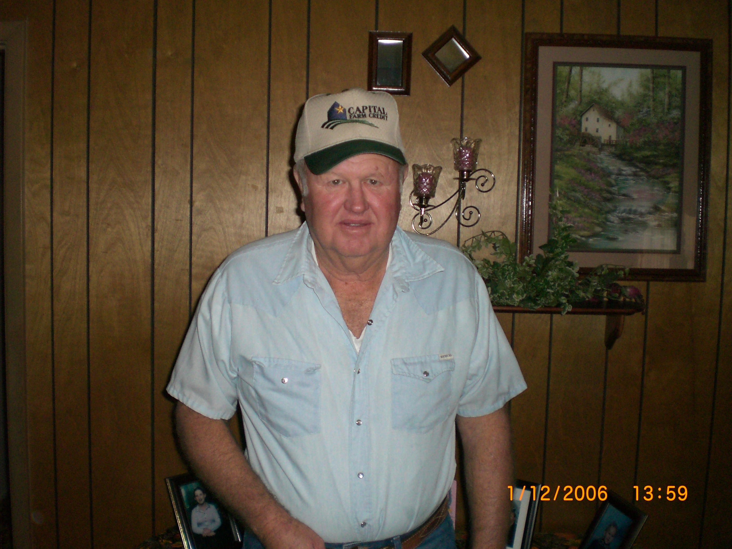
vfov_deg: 37.7
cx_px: 366
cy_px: 274
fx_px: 804
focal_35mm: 38
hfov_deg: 49.0
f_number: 3.1
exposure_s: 1/60
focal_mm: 6.3
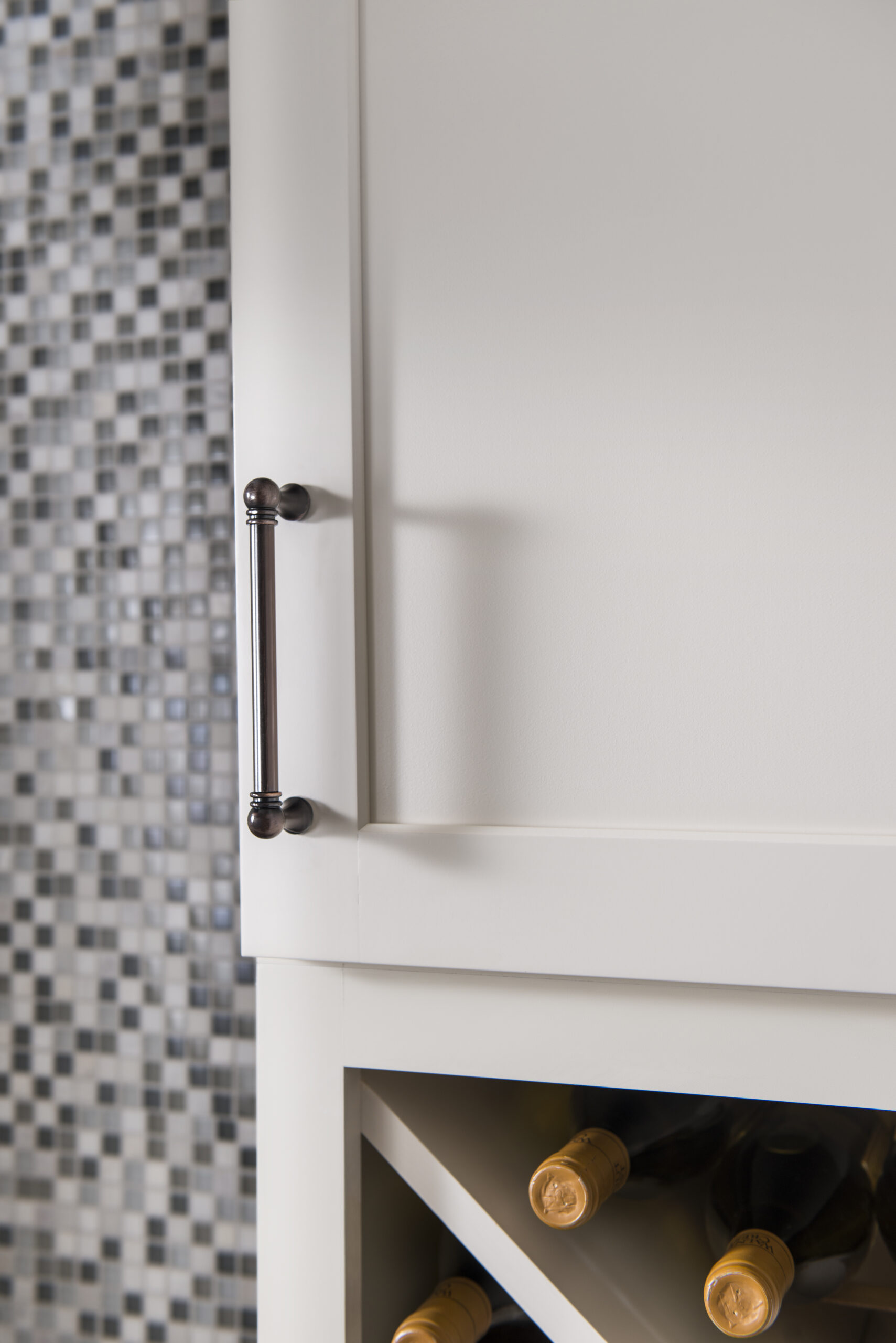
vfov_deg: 43.6
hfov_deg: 29.9
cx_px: 448
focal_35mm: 45
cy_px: 672
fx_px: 1678
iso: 100
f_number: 3.5
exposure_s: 1/100
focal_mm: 45
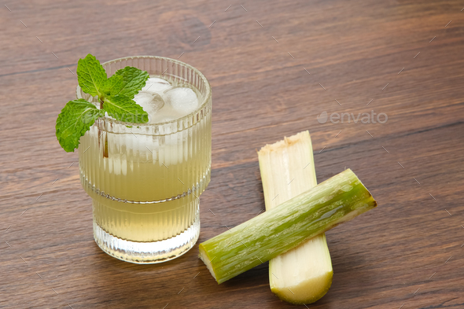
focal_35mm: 128
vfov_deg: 10.7
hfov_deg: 16.0
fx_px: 1649
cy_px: 154
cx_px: 232
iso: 500
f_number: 11
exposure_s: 1/100
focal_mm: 85
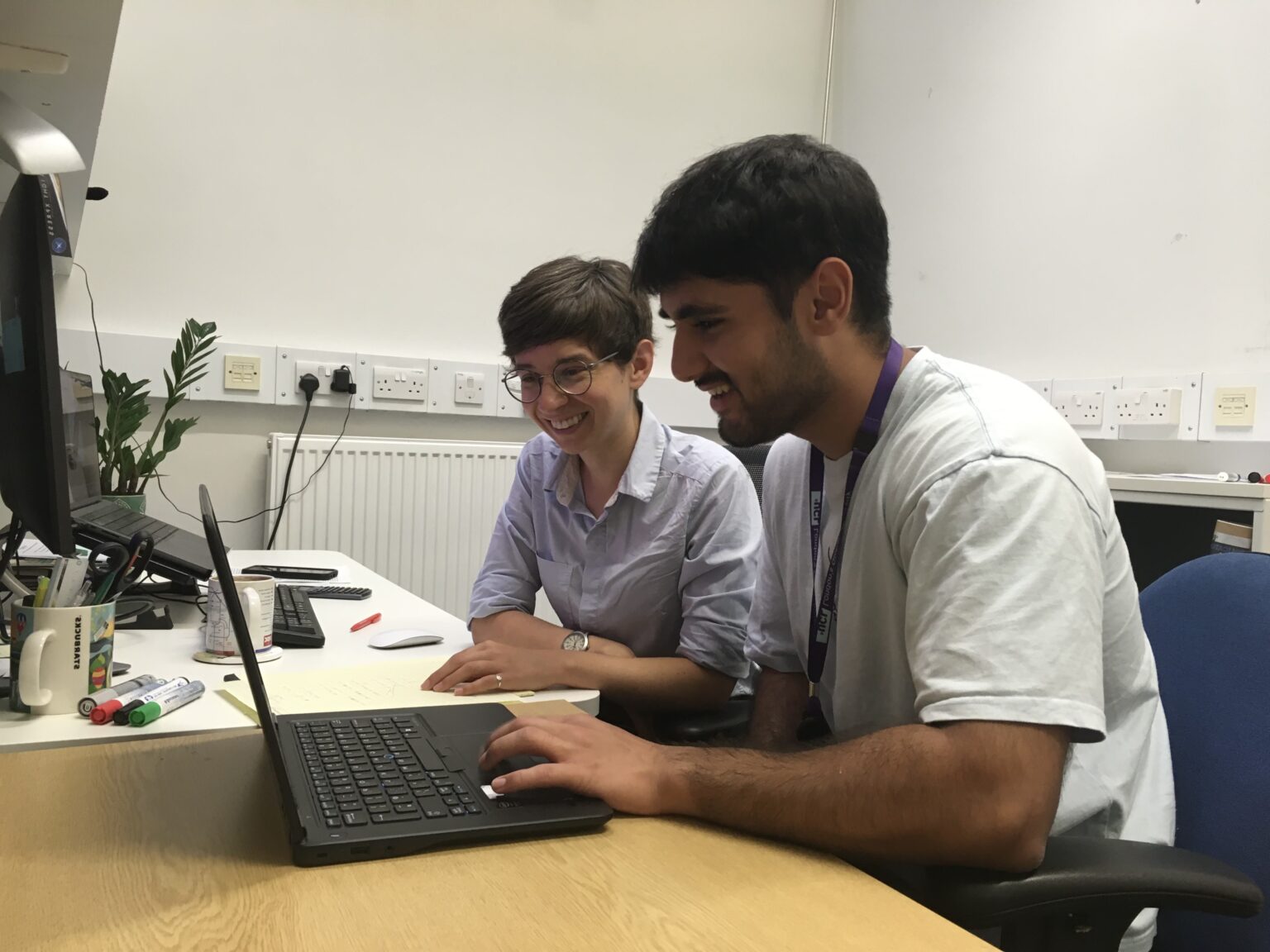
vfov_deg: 48.2
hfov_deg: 61.7
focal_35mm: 29
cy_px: 476
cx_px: 635
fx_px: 1064
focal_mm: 4.15
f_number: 2.2
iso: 100
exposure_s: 1/33
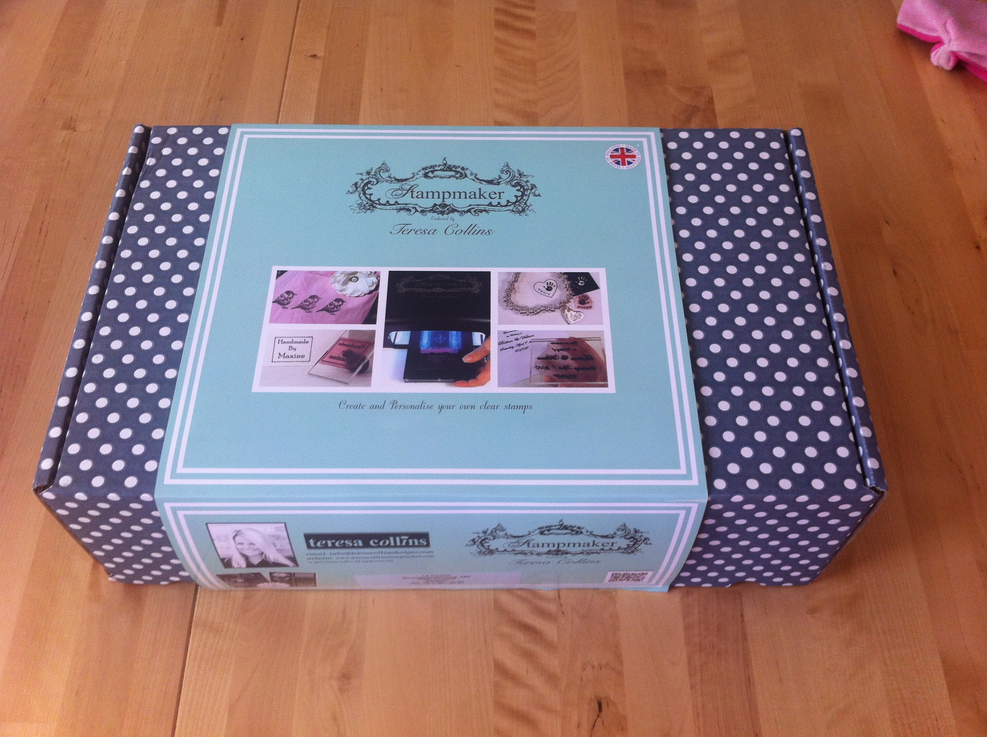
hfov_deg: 52.7
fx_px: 996
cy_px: 368
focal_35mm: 35
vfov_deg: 40.6
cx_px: 494
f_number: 2.8
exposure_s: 1/30
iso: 100
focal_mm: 3.85
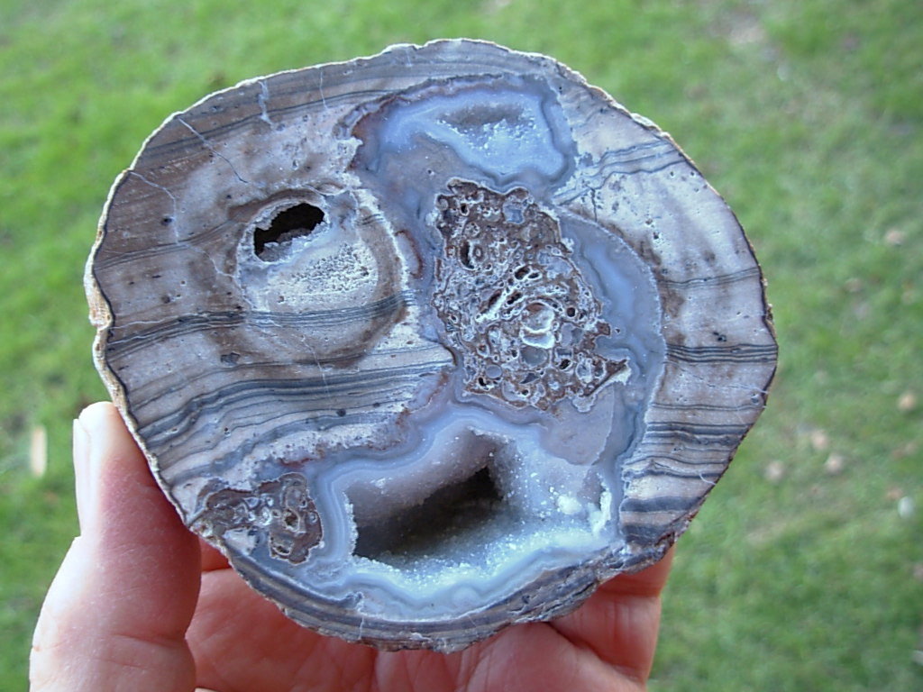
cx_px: 462
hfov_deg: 49.0
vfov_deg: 37.7
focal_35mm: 38
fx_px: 1013
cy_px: 346
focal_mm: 6.3
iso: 50
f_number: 2.9
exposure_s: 1/25.4
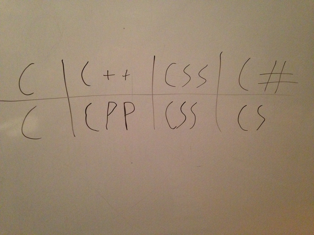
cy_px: 118
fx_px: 299
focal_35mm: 33
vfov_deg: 42.9
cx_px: 157
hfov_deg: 55.4
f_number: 2.4
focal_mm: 4.12
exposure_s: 1/15
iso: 500
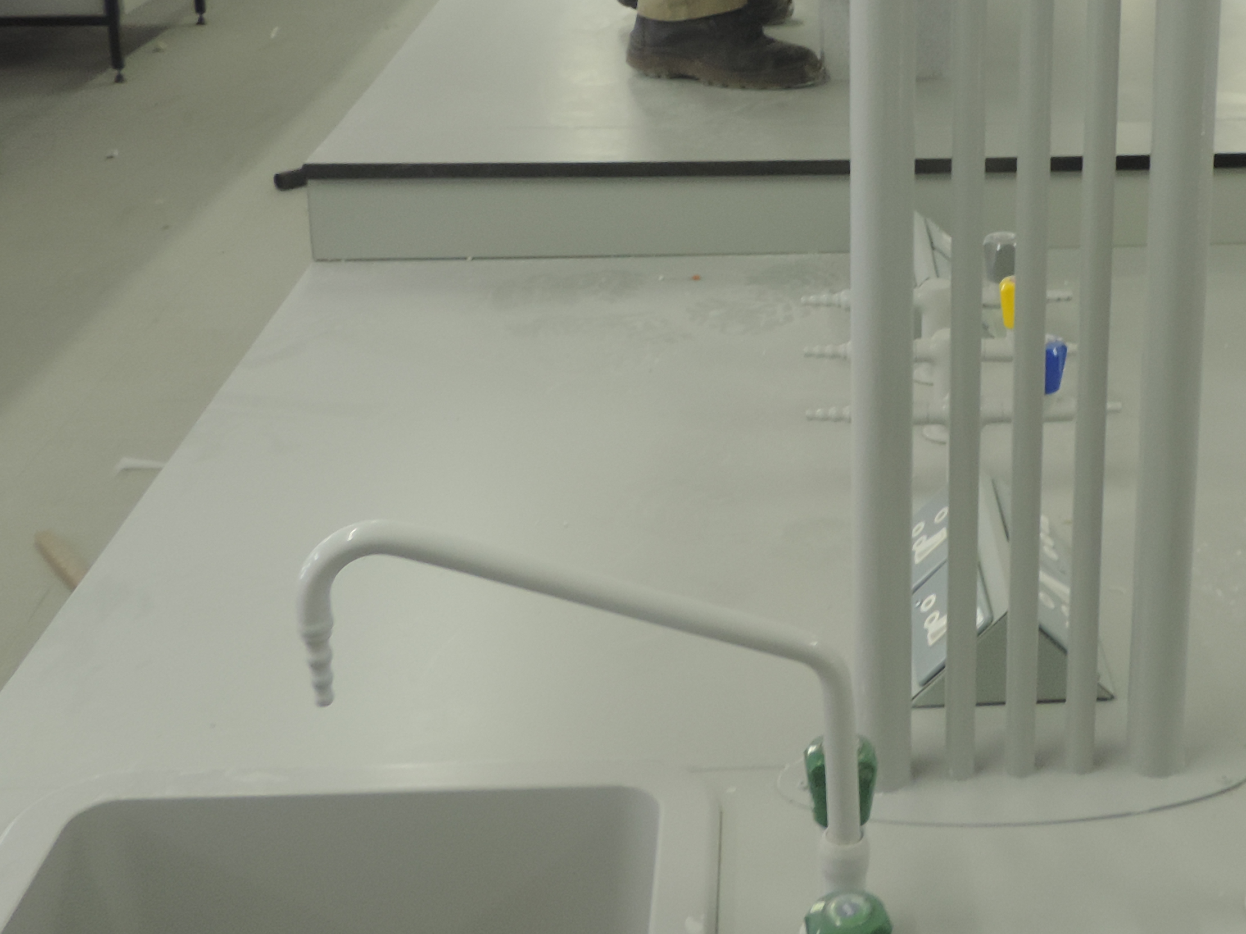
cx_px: 953
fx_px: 1908
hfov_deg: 35.3
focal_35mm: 53
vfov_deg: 27.1
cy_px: 204
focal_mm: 4.3
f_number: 3
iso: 125
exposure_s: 1/30
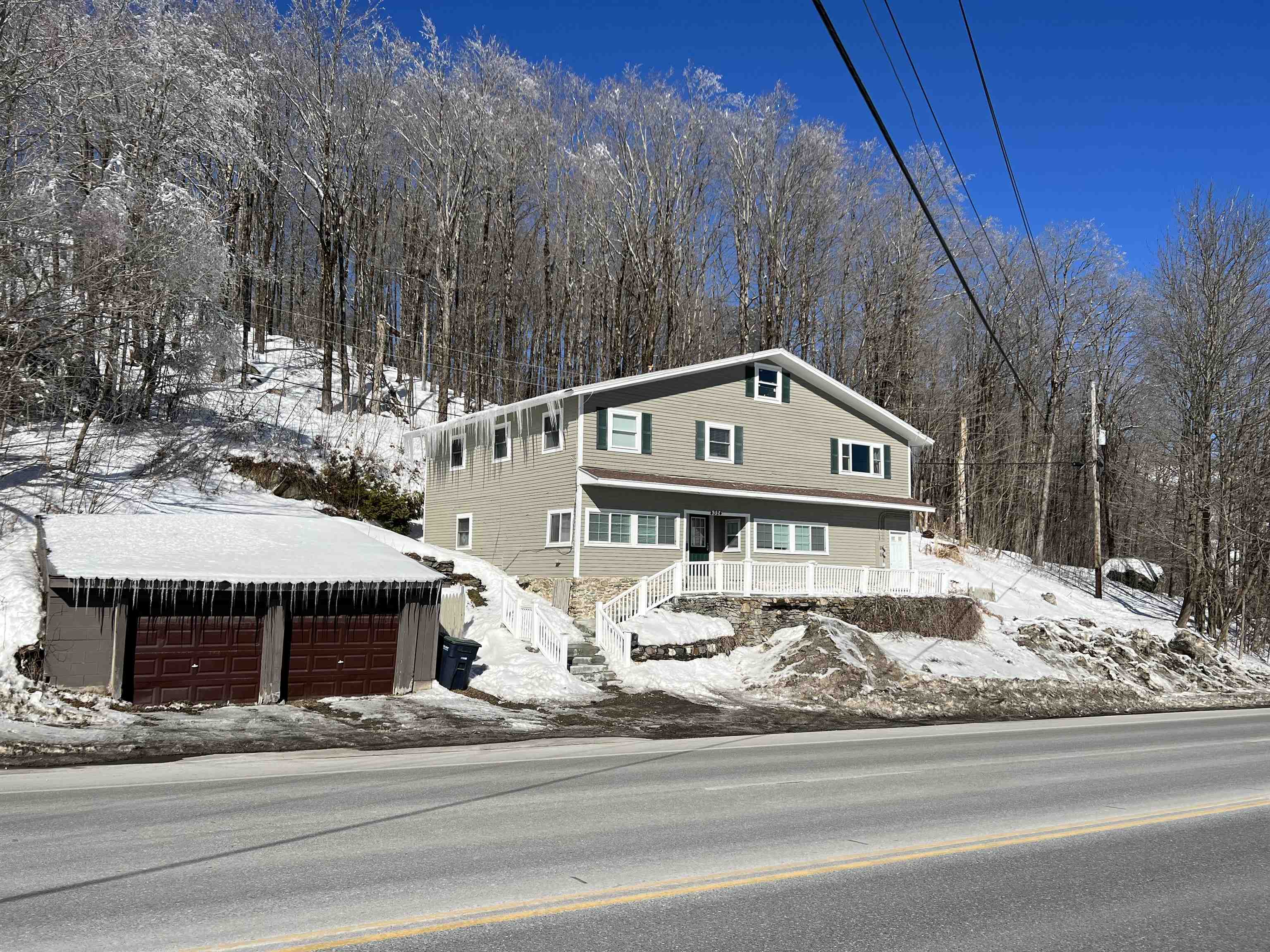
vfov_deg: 53.1
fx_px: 954
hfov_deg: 67.3
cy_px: 476
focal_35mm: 26
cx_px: 635
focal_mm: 5.7
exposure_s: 1/9434
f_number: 1.5
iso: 50
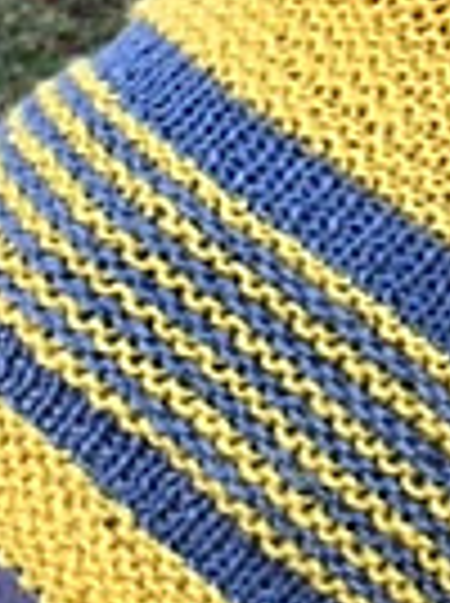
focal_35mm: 139
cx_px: 634
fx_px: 2417
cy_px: -63
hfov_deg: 10.3
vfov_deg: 13.9
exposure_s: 1/100
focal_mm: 4.15
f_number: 2.2
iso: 32
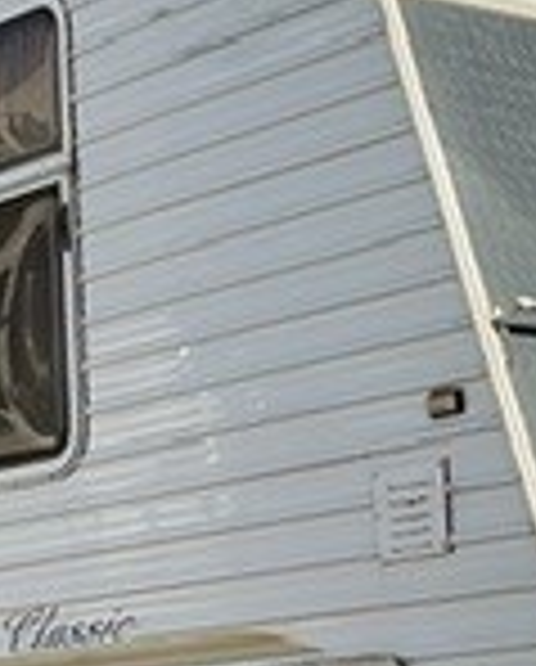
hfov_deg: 12.6
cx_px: 495
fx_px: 2412
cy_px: 544
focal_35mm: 122
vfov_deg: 15.6
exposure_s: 1/1490
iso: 16
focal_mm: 3
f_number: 1.8
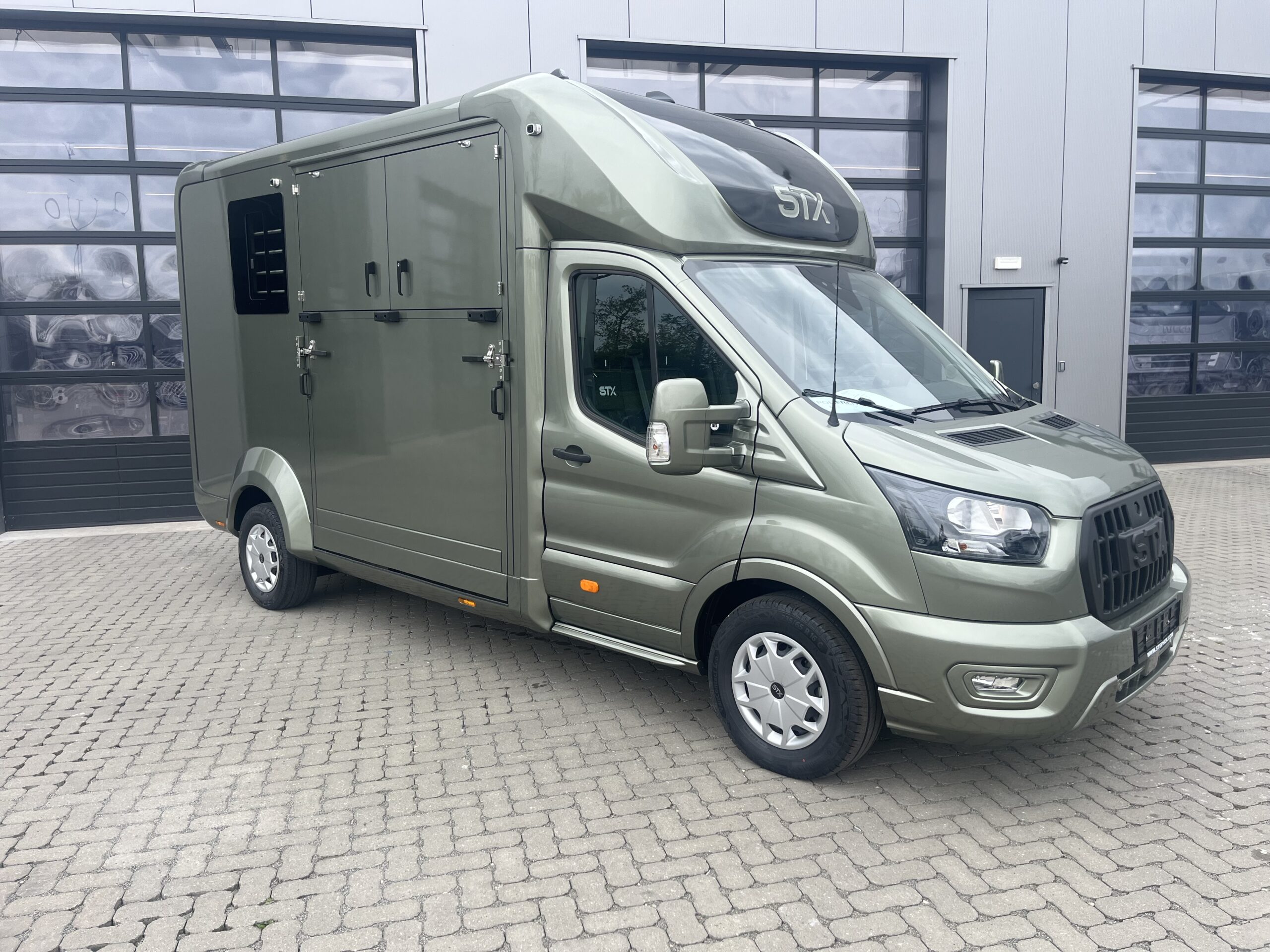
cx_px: 635
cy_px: 476
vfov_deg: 53.1
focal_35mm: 26
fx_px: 954
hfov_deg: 67.3
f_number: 1.6
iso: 50
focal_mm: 5.1
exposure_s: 1/1129
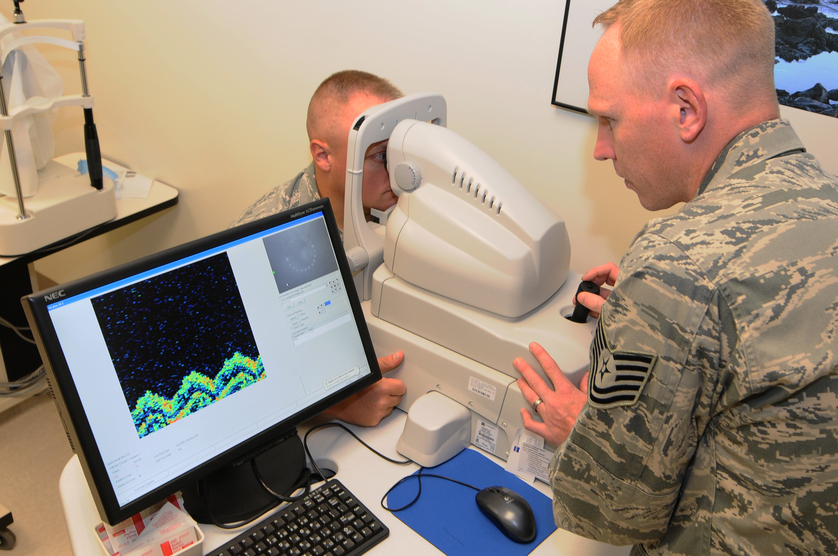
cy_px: 278
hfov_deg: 81.3
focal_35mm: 21
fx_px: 488
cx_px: 419
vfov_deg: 59.4
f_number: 4.5
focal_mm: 14
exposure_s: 1/40
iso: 400
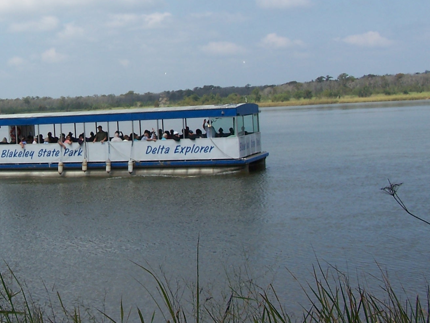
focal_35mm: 67
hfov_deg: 28.3
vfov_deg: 21.7
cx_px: 84
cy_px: 77
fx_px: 832
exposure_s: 1/500
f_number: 5.6
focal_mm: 6.3
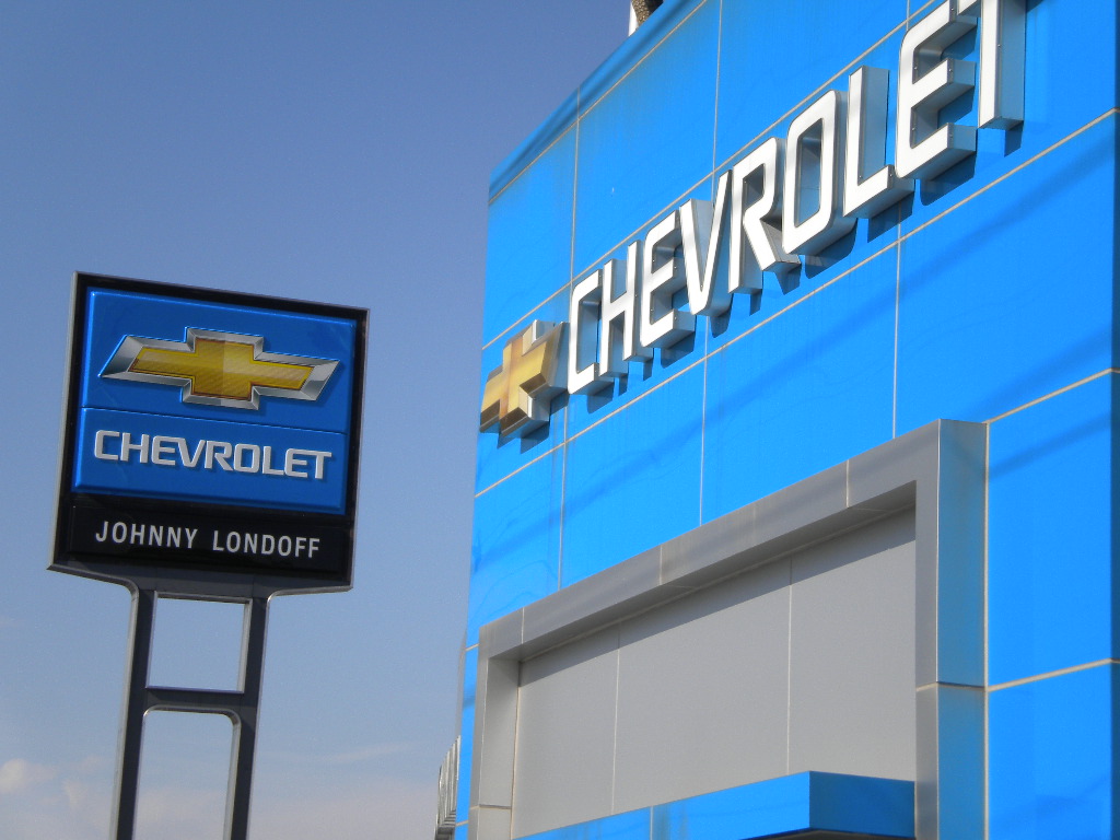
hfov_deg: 20.4
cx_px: 560
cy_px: 420
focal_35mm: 96
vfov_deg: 15.4
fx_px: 3106
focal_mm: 17.3
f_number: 8
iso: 80
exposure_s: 1/325
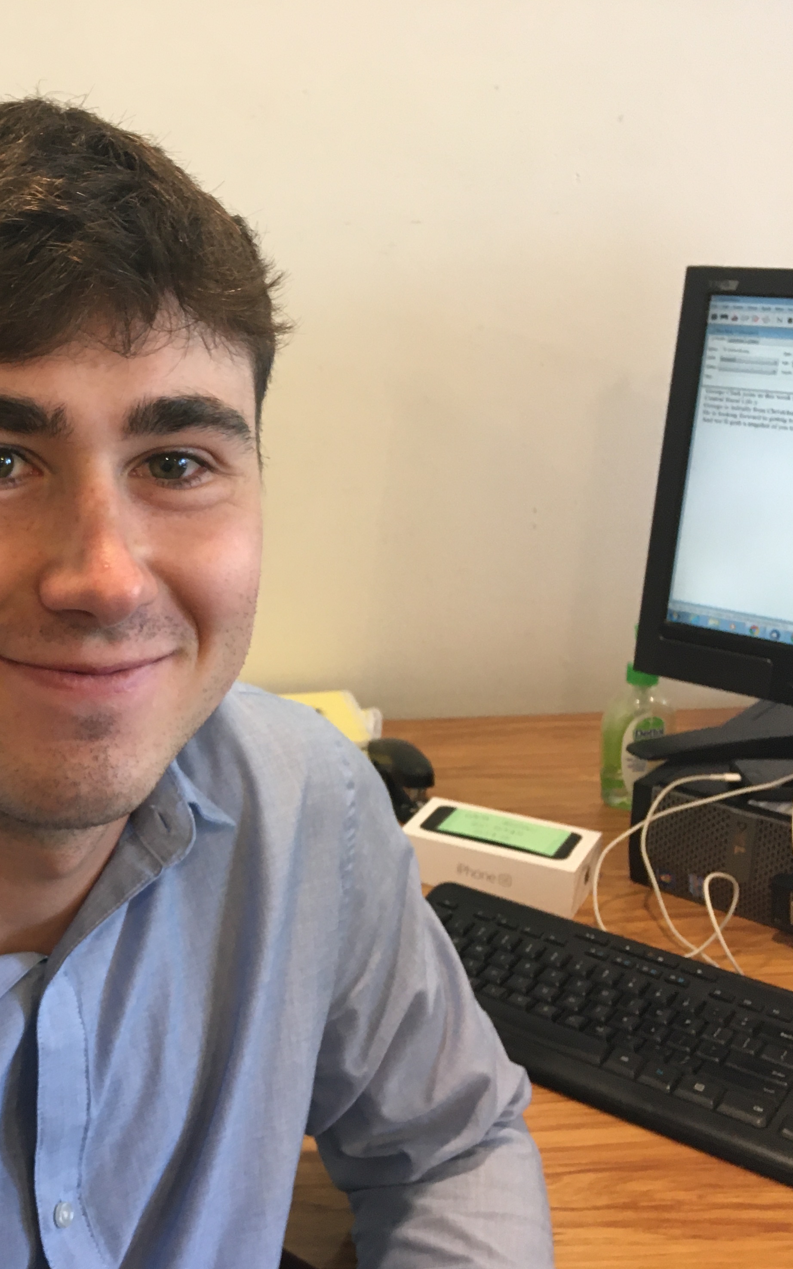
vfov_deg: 47.2
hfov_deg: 29.2
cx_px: 62
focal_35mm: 42
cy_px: 642
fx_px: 1453
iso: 100
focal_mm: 4.15
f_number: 2.2
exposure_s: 1/33
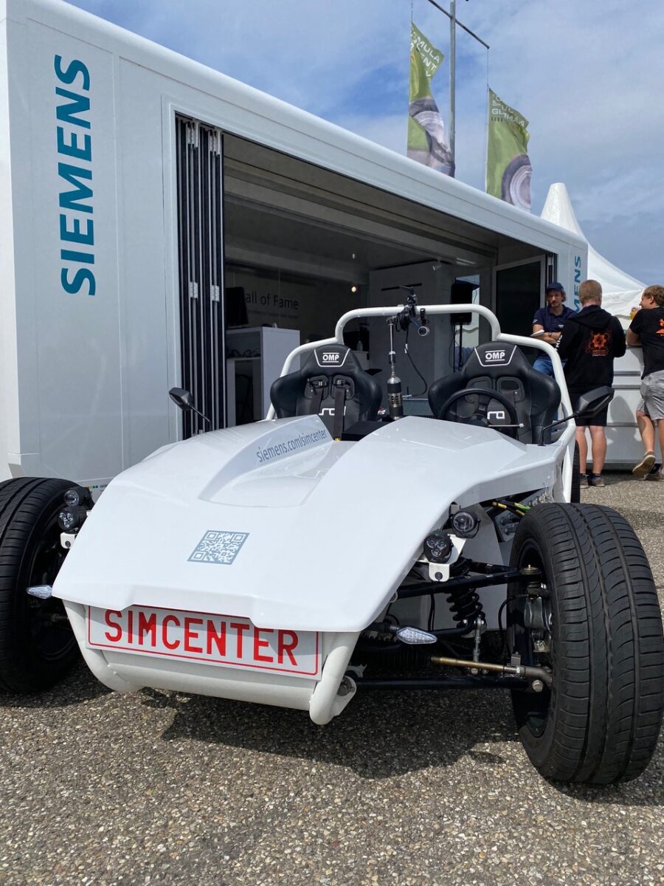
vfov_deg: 67.3
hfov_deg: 53.1
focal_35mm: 26
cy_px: 443
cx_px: 332
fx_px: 665
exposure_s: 1/7692
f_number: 1.8
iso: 32
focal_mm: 4.25
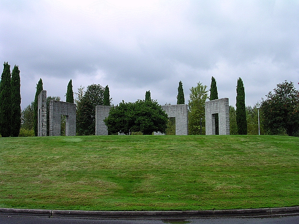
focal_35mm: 43
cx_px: 150
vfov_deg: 33.6
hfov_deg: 43.9
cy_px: 112
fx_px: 371
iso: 100
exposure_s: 1/295
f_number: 4.8
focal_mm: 6.6
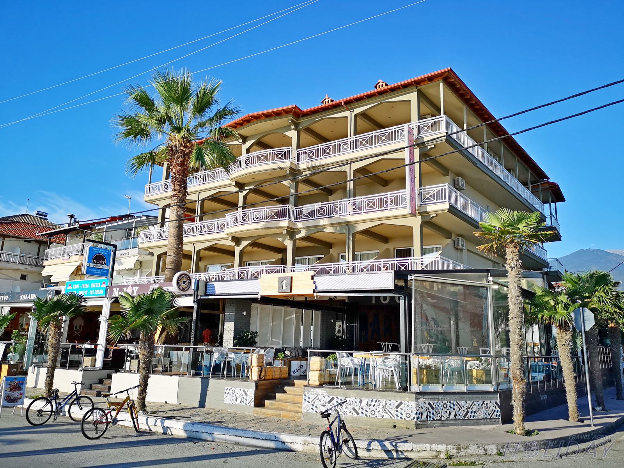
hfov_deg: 65.3
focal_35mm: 27
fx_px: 487
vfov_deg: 51.4
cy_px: 234
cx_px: 312
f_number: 1.8
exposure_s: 1/1678
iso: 50
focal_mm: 3.95
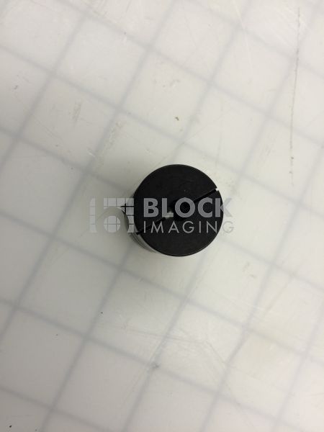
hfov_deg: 48.2
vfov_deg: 61.7
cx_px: 162
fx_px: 362
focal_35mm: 29
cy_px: 216
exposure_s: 1/30
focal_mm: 4.15
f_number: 2.2
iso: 32
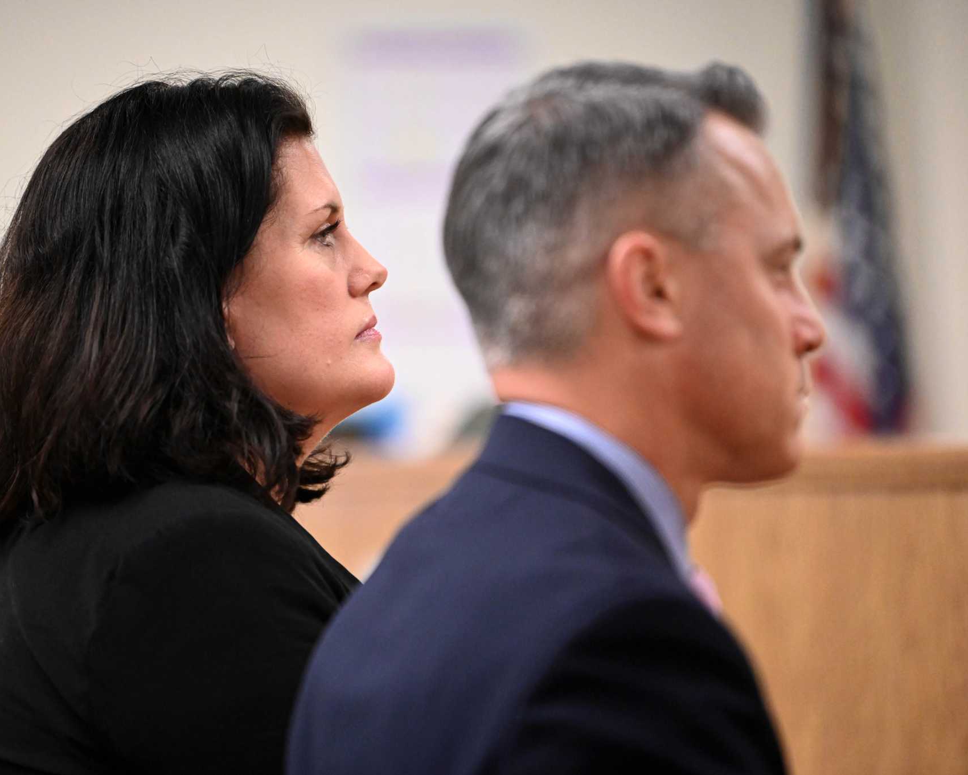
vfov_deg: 6.8
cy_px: 388
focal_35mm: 226
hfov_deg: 8.5
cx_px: 390
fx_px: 6475
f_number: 2.8
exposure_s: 1/1000
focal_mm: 200
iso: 6400
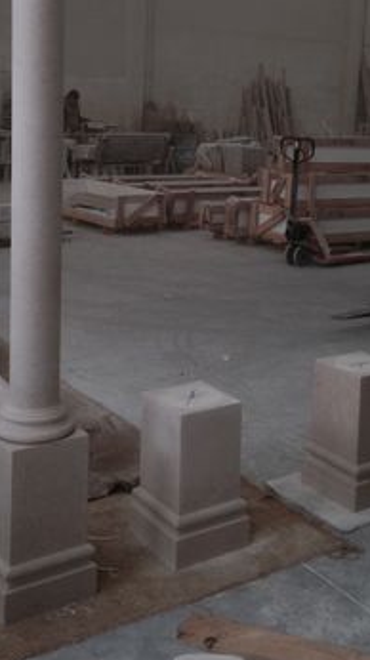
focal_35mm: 52
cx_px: 186
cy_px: 196
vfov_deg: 39.2
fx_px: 909
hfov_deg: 23.0
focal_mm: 4.12
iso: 64
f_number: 2.4
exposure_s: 1/60
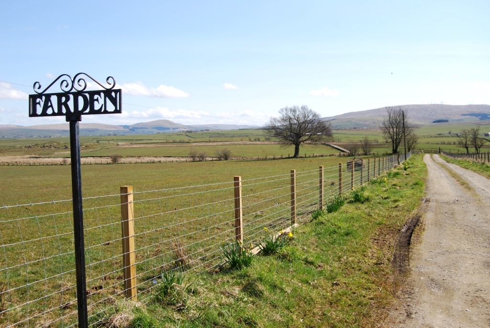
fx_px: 490
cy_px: 164
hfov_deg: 53.1
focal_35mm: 36
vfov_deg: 37.0
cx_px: 245
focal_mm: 24
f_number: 7.1
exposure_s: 1/200
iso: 100
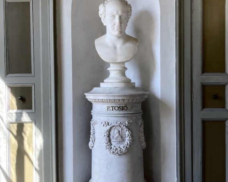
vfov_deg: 32.7
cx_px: 115
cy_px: 87
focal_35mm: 46
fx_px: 310
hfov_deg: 40.3
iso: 32
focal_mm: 5.1
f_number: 1.6
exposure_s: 1/618
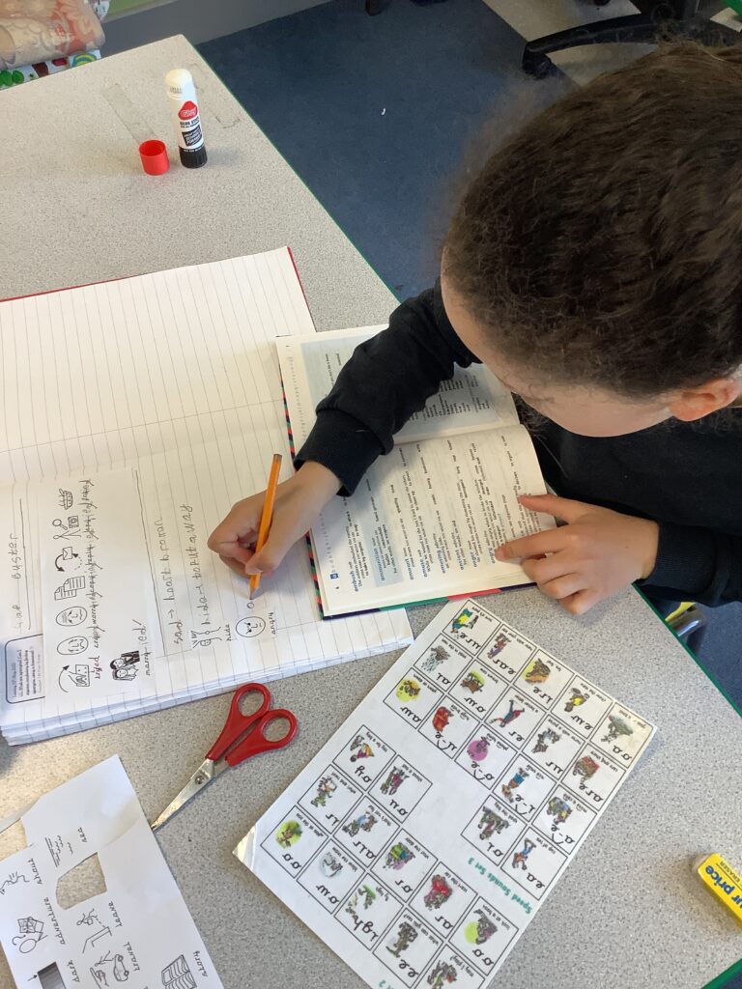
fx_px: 886
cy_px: 494
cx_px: 371
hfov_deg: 45.4
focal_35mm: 31
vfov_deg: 58.4
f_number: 2.4
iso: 64
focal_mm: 3.3
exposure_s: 1/50
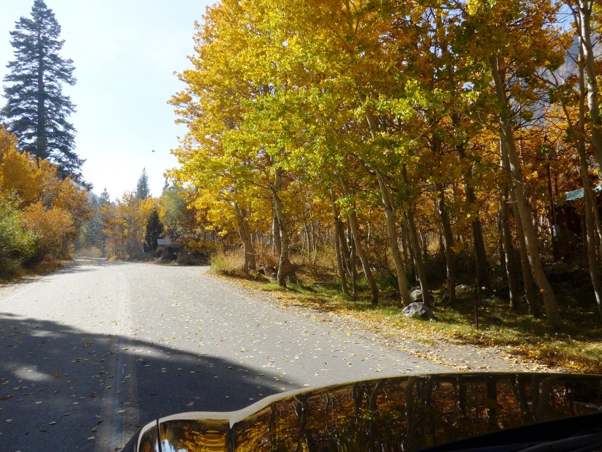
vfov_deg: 48.2
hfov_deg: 61.7
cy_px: 226
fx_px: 504
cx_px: 301
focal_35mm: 29
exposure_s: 1/1000
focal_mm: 6
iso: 80
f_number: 2.8
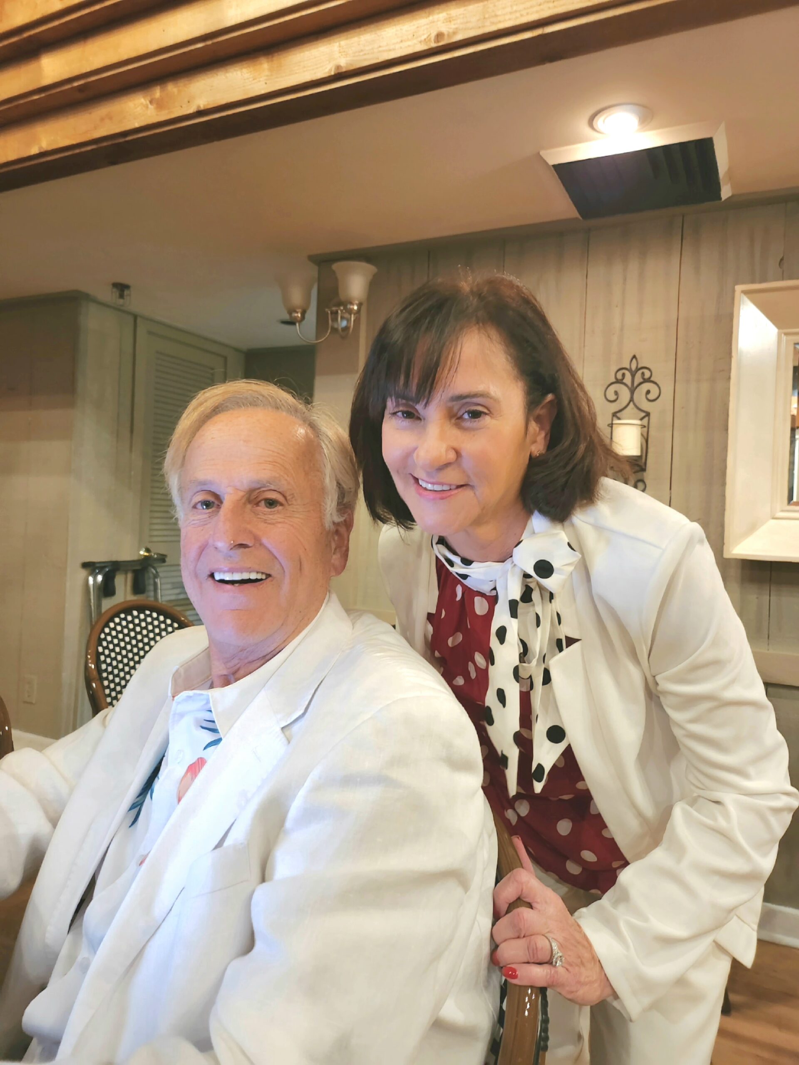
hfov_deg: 56.8
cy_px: 532
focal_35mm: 24
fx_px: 739
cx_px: 400
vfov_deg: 71.6
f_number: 1.8
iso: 640
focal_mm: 5
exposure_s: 1/30
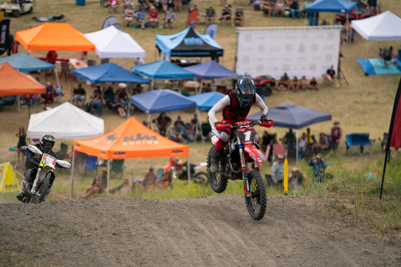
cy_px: 134
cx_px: 200
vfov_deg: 6.9
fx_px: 2228
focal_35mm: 200
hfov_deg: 10.3
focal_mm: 200
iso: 100
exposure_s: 1/2000
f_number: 2.8
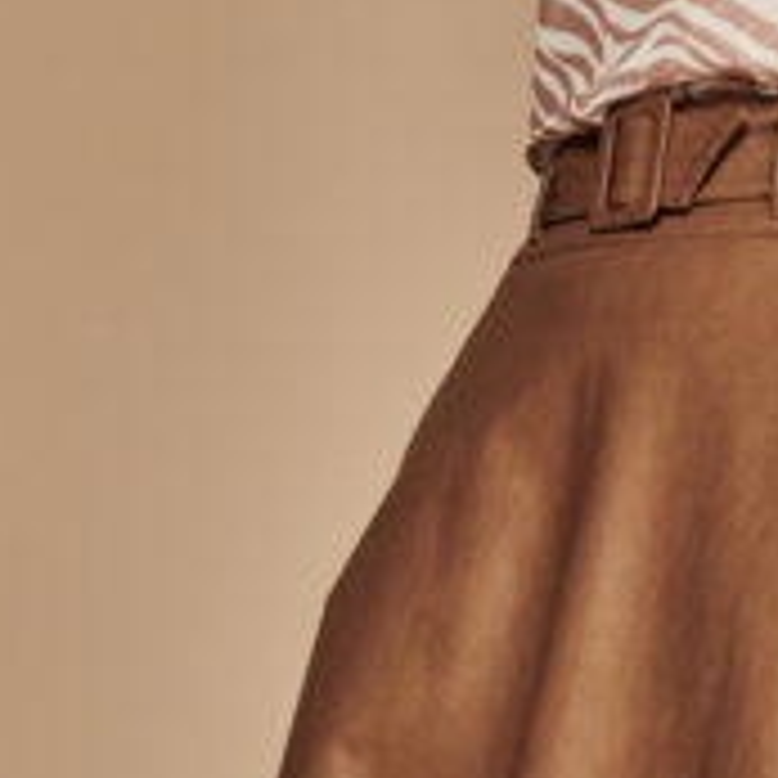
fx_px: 5111
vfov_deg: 8.6
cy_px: 809
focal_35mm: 201
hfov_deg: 8.7
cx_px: 753
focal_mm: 40
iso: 100
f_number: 11
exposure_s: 1/200
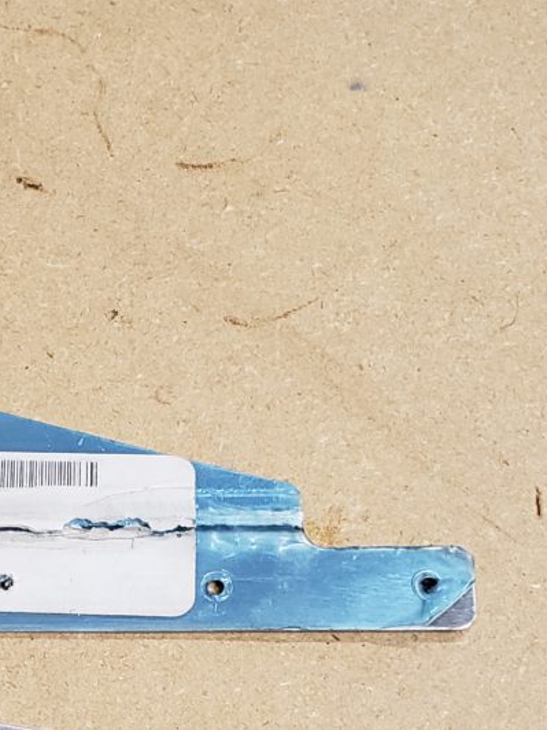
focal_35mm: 50
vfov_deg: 36.6
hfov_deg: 28.1
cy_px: 605
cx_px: 69
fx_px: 1053
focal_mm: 4.3
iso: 200
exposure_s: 1/60
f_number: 2.4
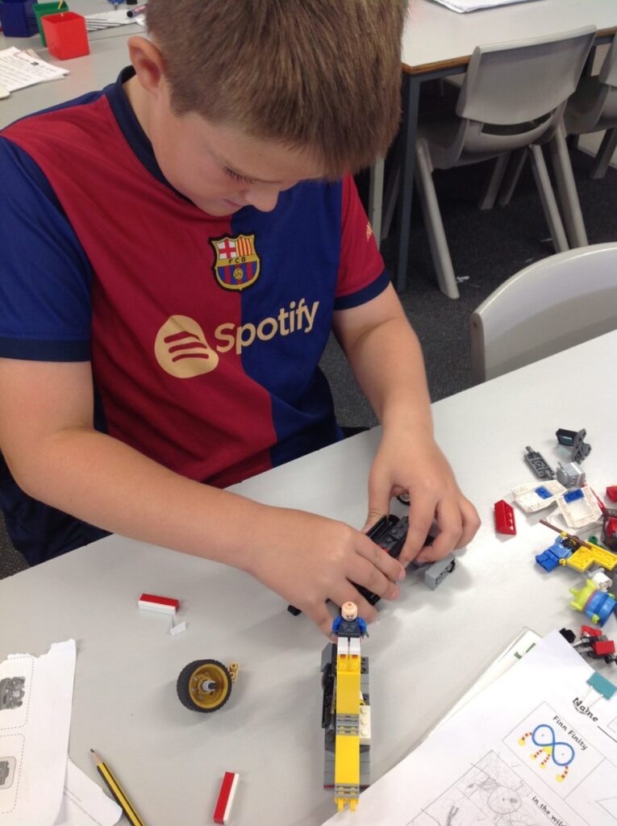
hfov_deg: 40.6
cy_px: 413
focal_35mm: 35
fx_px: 834
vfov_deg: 52.7
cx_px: 308
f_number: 2.4
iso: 50
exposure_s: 1/24
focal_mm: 4.28
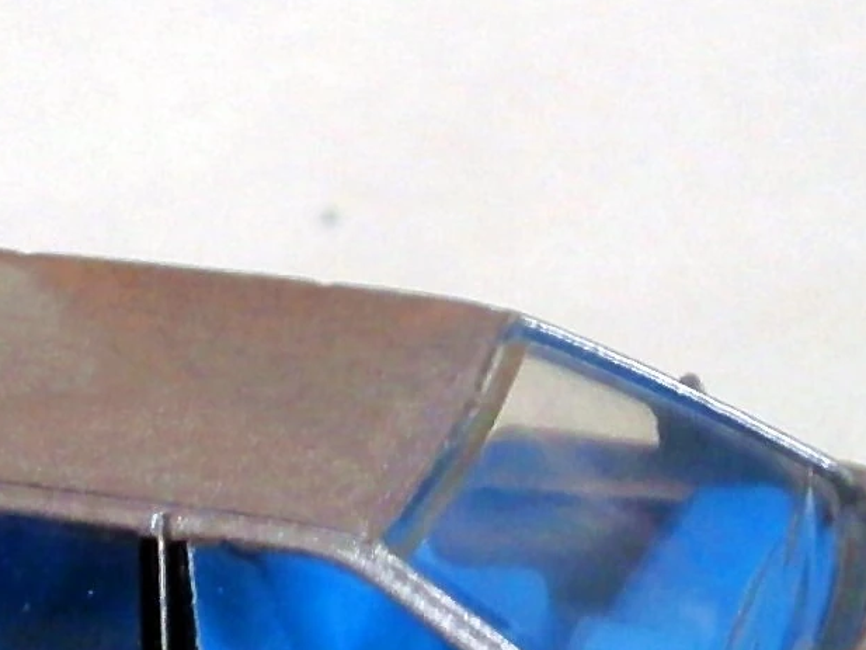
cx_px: 367
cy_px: 694
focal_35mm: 112
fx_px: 2802
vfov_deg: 13.0
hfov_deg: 17.6
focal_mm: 8.3
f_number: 3.4
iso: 400
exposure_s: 1/15
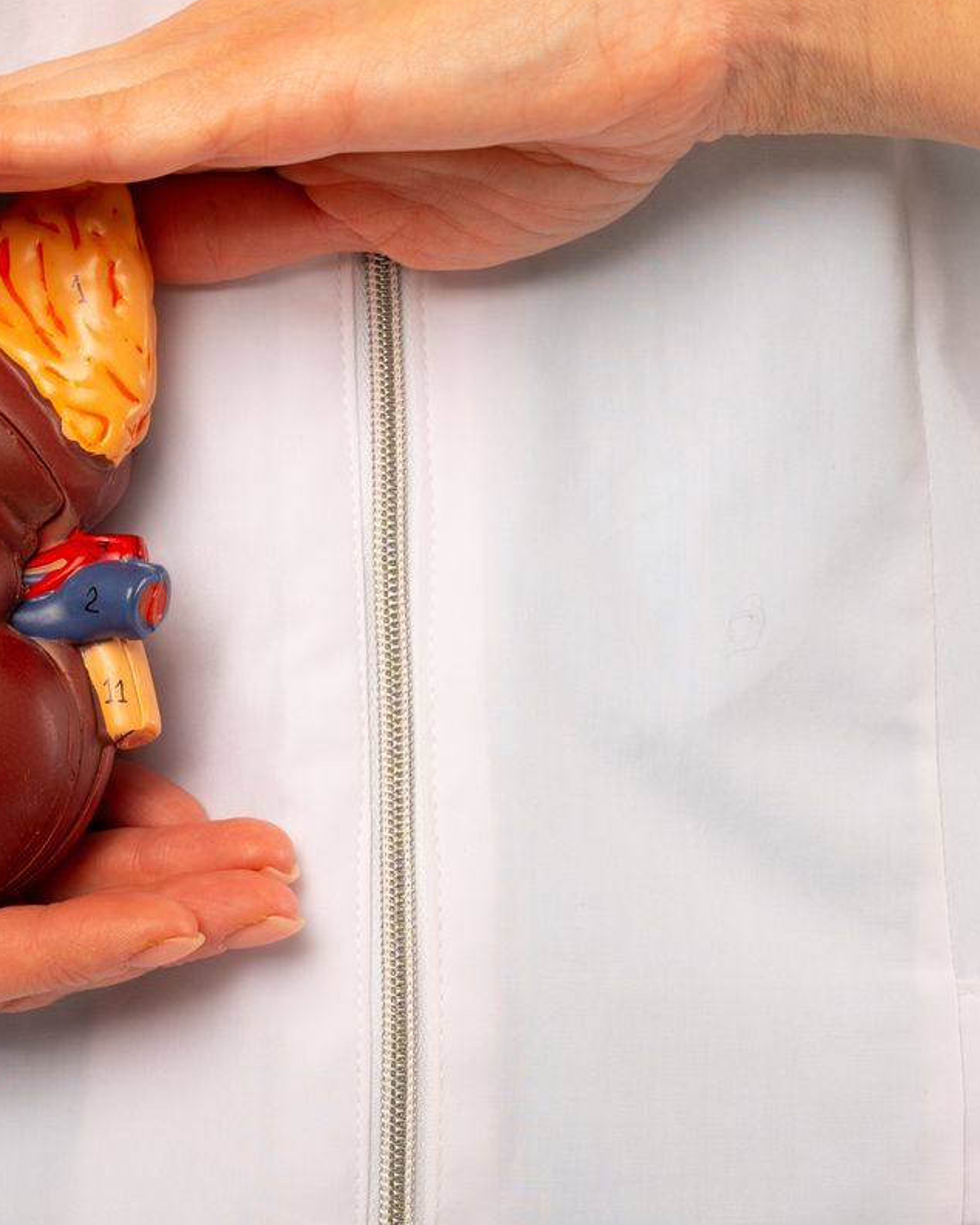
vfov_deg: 14.6
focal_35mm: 132
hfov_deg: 11.7
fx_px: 4784
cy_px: 473
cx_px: 192
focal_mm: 58
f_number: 8
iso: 100
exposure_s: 1/200
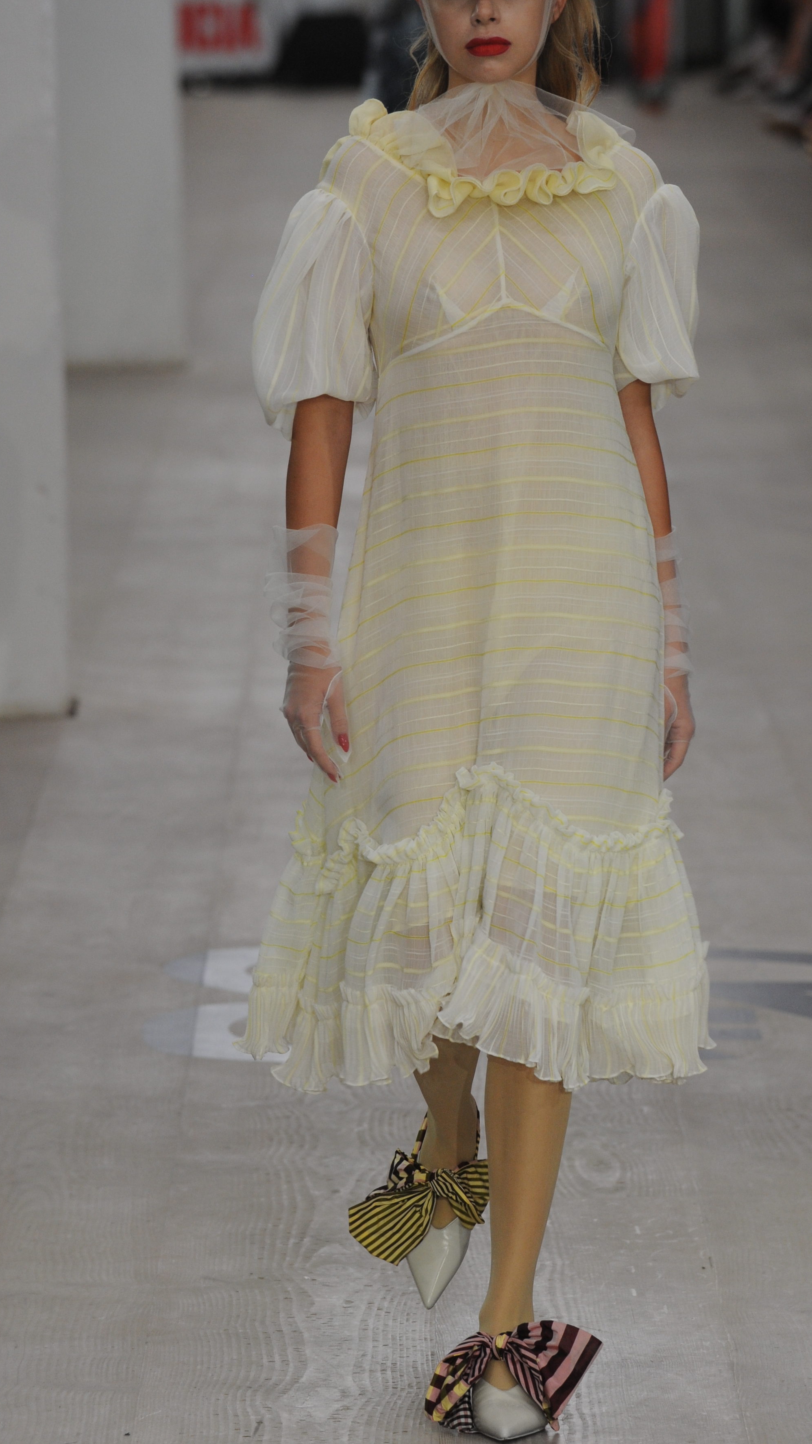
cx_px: 479
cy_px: 670
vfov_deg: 8.6
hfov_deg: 4.8
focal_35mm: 251
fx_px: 9607
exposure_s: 1/400
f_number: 5
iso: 1250
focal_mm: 200
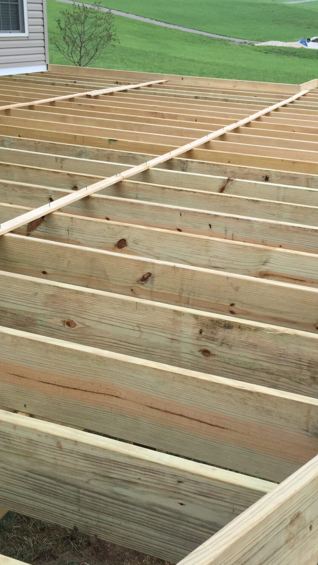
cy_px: 285
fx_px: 645
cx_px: 196
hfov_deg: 27.6
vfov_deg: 47.4
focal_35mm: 43
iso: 32
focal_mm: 4.15
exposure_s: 1/670
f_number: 2.2
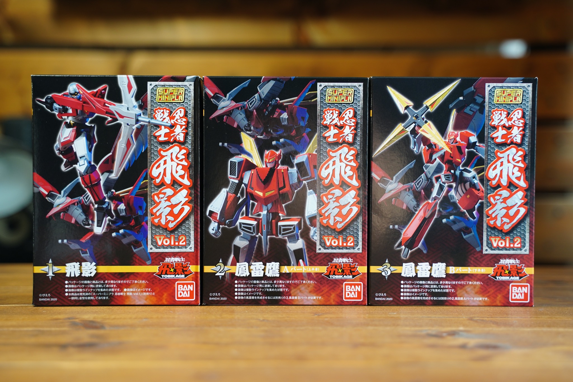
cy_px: 191
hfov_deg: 41.1
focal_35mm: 48
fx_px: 764
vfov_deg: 28.1
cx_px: 286
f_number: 3.5
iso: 640
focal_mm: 48
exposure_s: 1/50
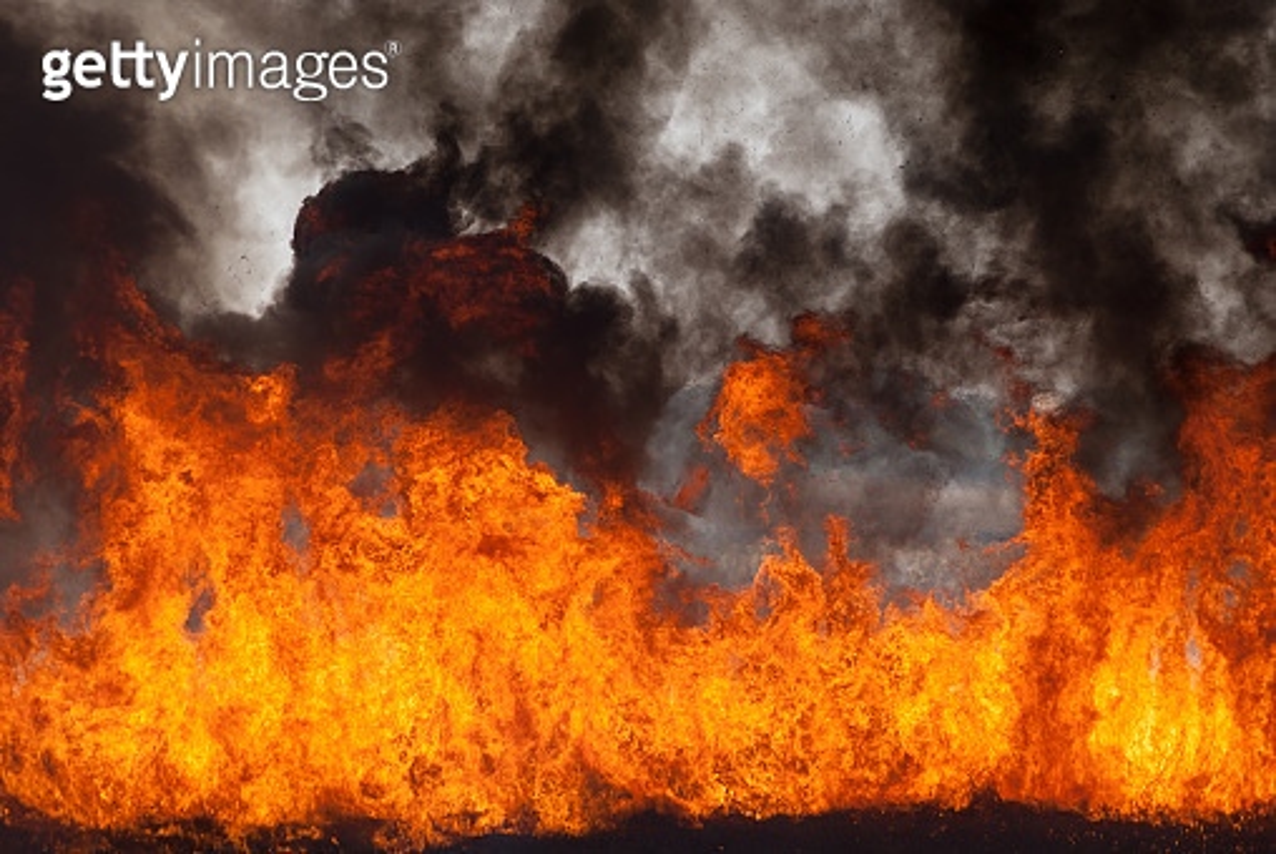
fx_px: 6387
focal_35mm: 180
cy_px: 427
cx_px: 638
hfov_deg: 11.4
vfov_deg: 7.6
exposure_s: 1/1000
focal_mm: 120
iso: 100
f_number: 4.5
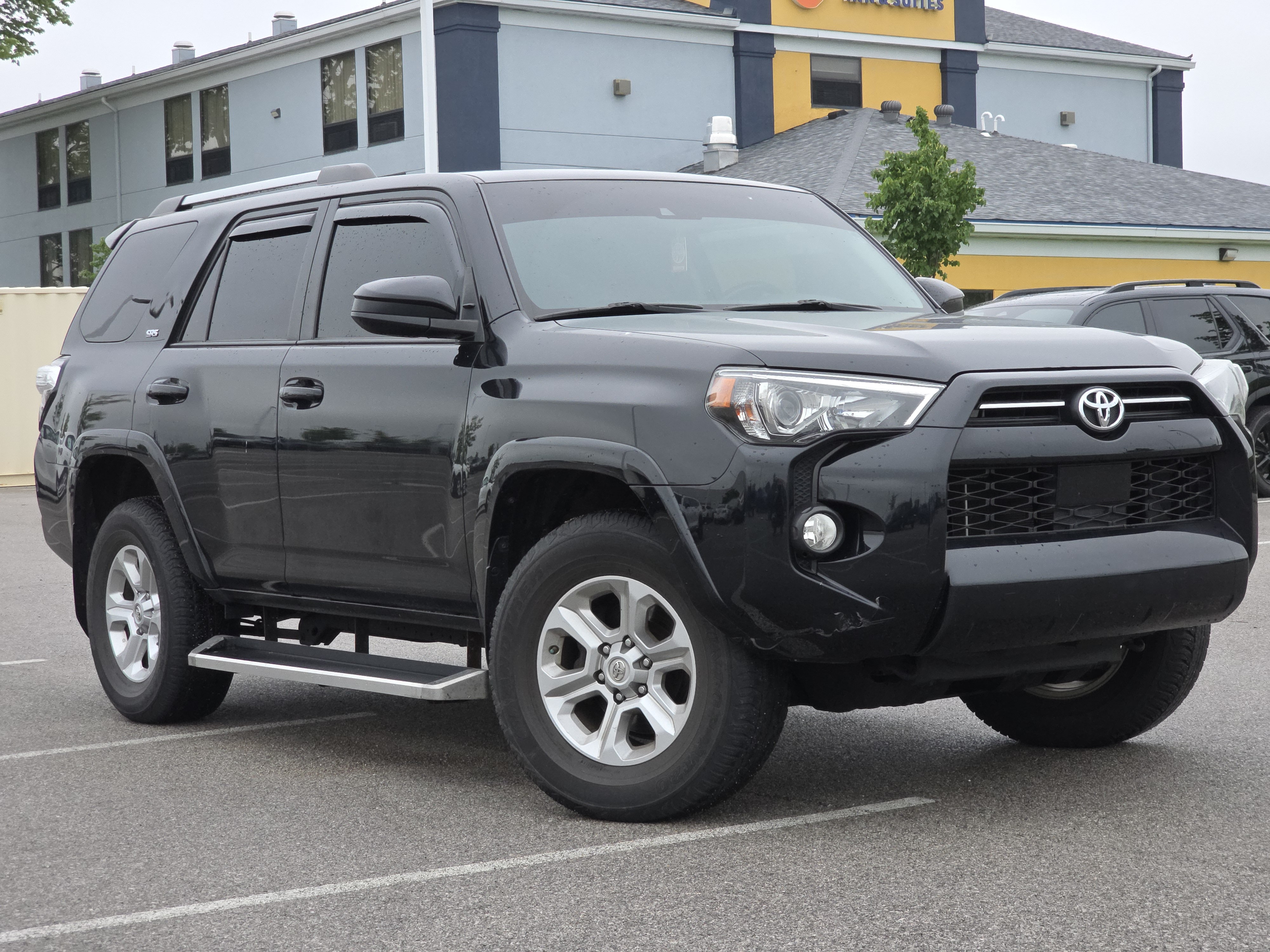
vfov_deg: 21.3
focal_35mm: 69
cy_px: 476
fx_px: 2531
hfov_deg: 28.2
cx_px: 635
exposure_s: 1/489
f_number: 2.4
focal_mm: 7.9
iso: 50
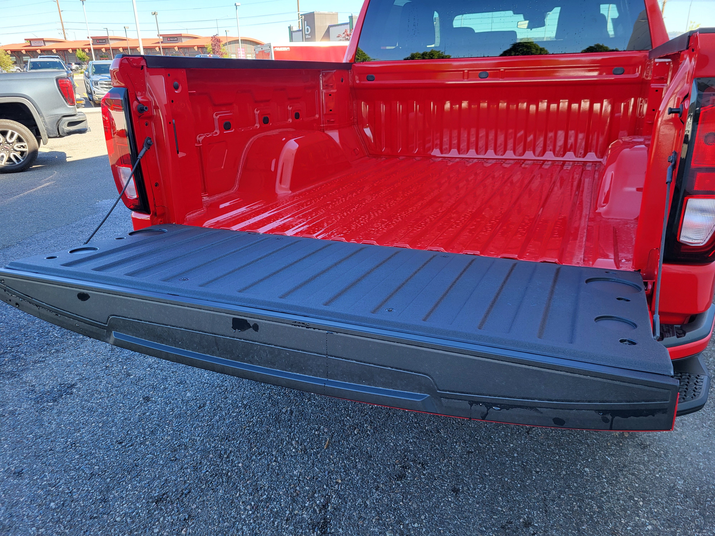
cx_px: 358
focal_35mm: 26
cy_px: 268
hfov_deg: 67.3
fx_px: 537
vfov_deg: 53.1
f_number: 1.8
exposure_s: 1/202
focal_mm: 5.4
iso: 40
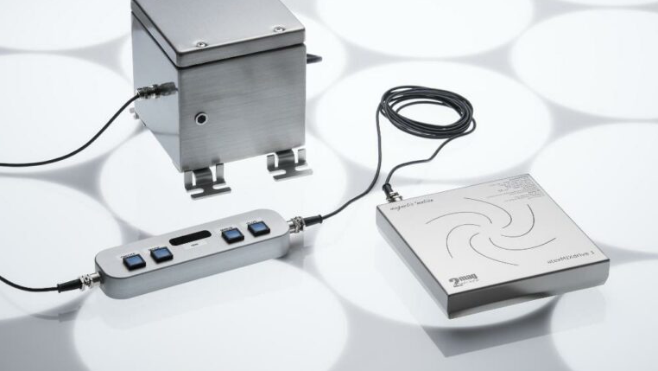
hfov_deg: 16.3
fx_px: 2304
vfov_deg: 9.2
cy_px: 162
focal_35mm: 132
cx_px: 327
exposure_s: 1/100
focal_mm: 125
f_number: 16
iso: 100
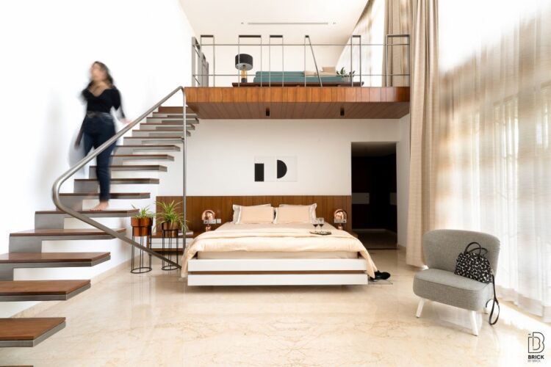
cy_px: 184
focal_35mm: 18
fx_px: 275
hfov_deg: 90.0
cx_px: 276
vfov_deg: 67.4
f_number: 16
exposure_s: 1/2
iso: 125
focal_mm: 18
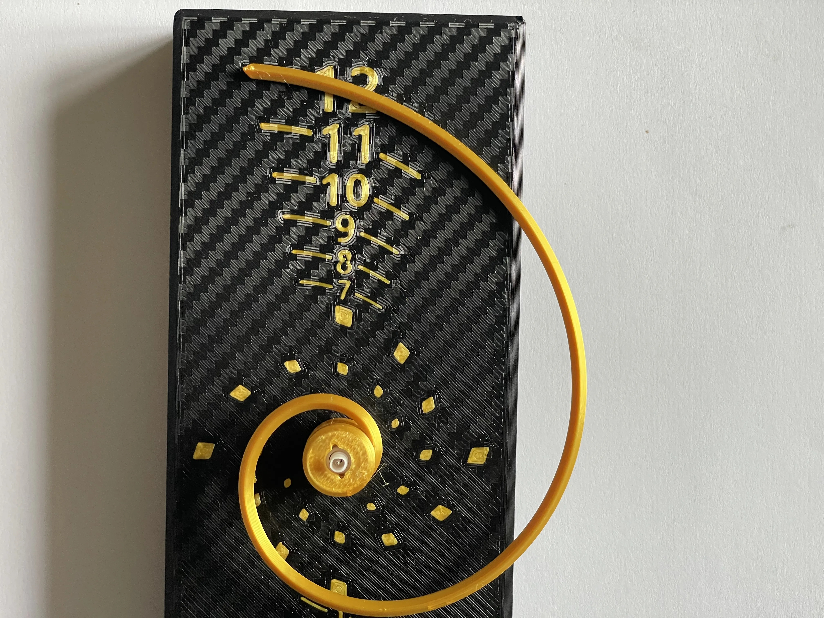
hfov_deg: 36.8
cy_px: 309
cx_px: 412
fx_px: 1238
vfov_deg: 28.0
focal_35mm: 52
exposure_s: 1/99
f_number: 2
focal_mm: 6
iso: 200
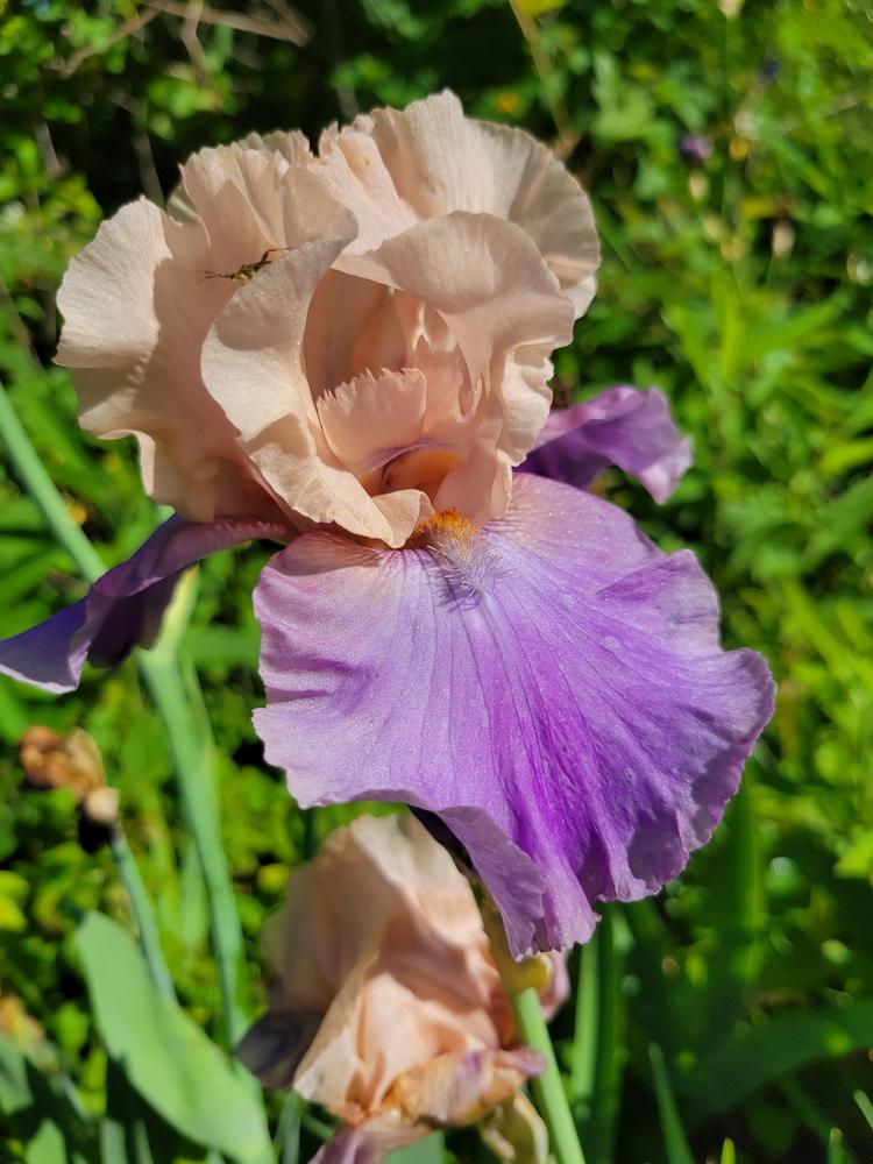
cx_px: 436
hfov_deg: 53.1
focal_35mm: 26
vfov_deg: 67.3
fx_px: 874
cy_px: 582
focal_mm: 5.4
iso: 40
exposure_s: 1/3569
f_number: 1.8
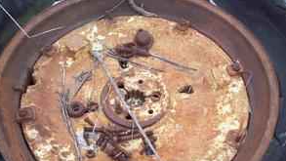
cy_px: 94
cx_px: 141
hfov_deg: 44.6
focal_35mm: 46
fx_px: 349
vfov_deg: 26.0
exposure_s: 1/91.8
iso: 200
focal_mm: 6
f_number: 2.7
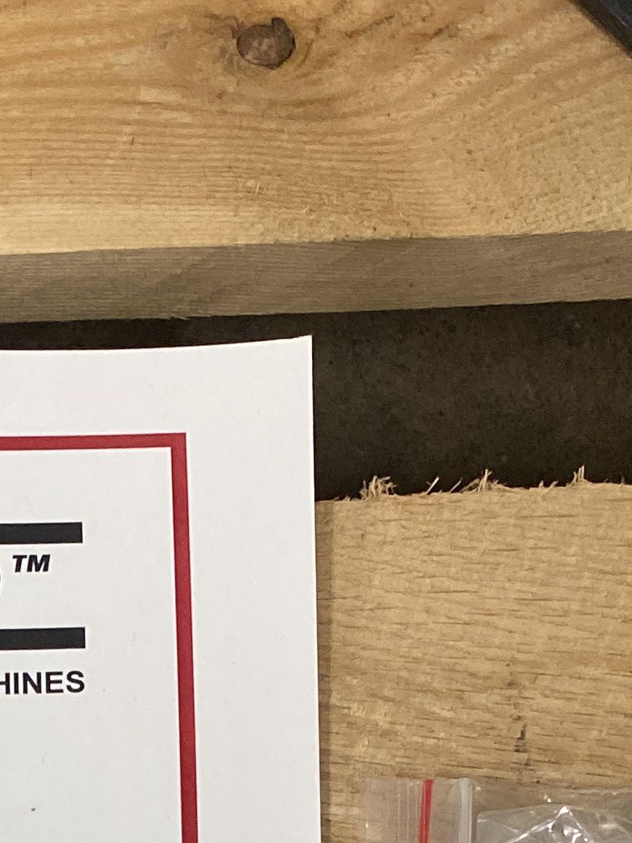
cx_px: -291
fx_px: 2434
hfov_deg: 13.9
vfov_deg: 16.8
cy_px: 1451
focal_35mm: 100
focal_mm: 4.25
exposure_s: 1/84
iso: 125
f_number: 1.8
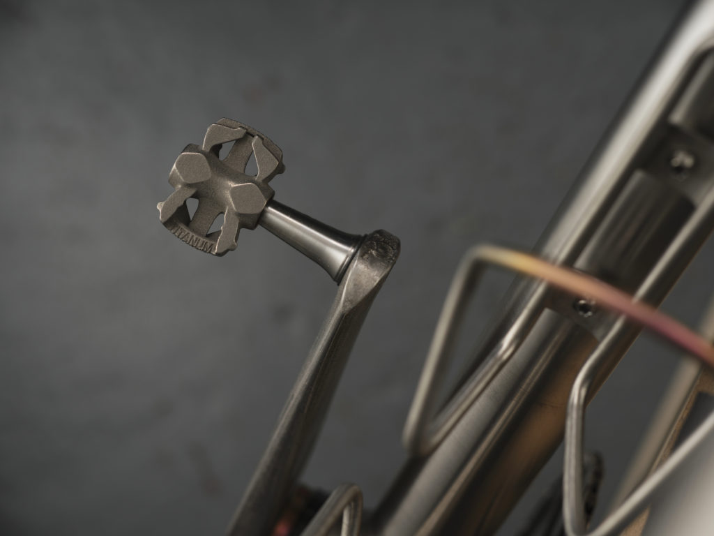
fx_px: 1464
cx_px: 357
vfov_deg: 20.7
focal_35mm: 71
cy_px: 268
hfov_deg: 27.4
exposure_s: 1/125
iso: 100
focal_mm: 90
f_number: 5.6
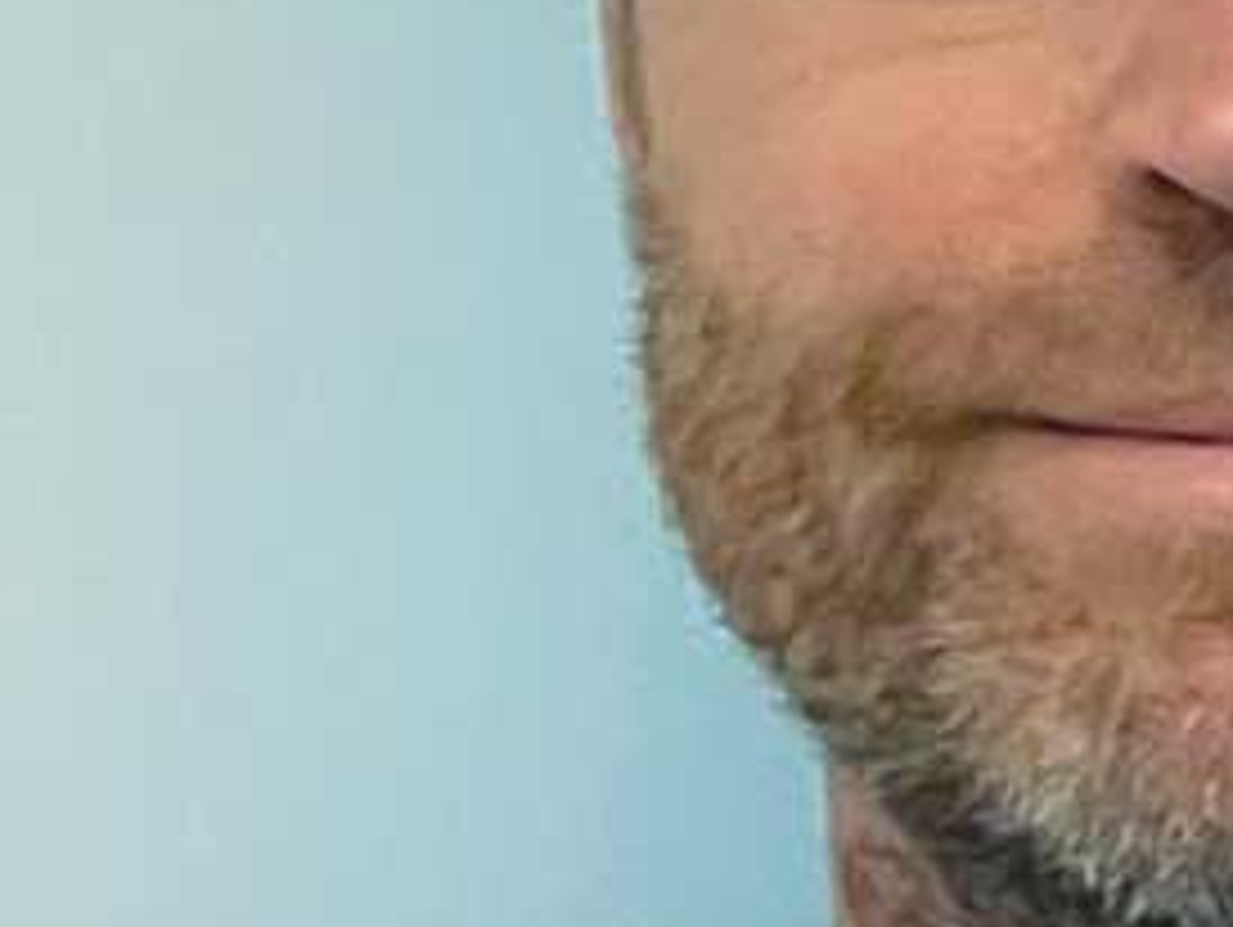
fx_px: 6239
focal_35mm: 175
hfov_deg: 11.1
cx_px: 1364
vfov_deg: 8.4
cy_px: -56
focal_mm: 7.5
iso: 500
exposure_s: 1/50
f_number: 2.2
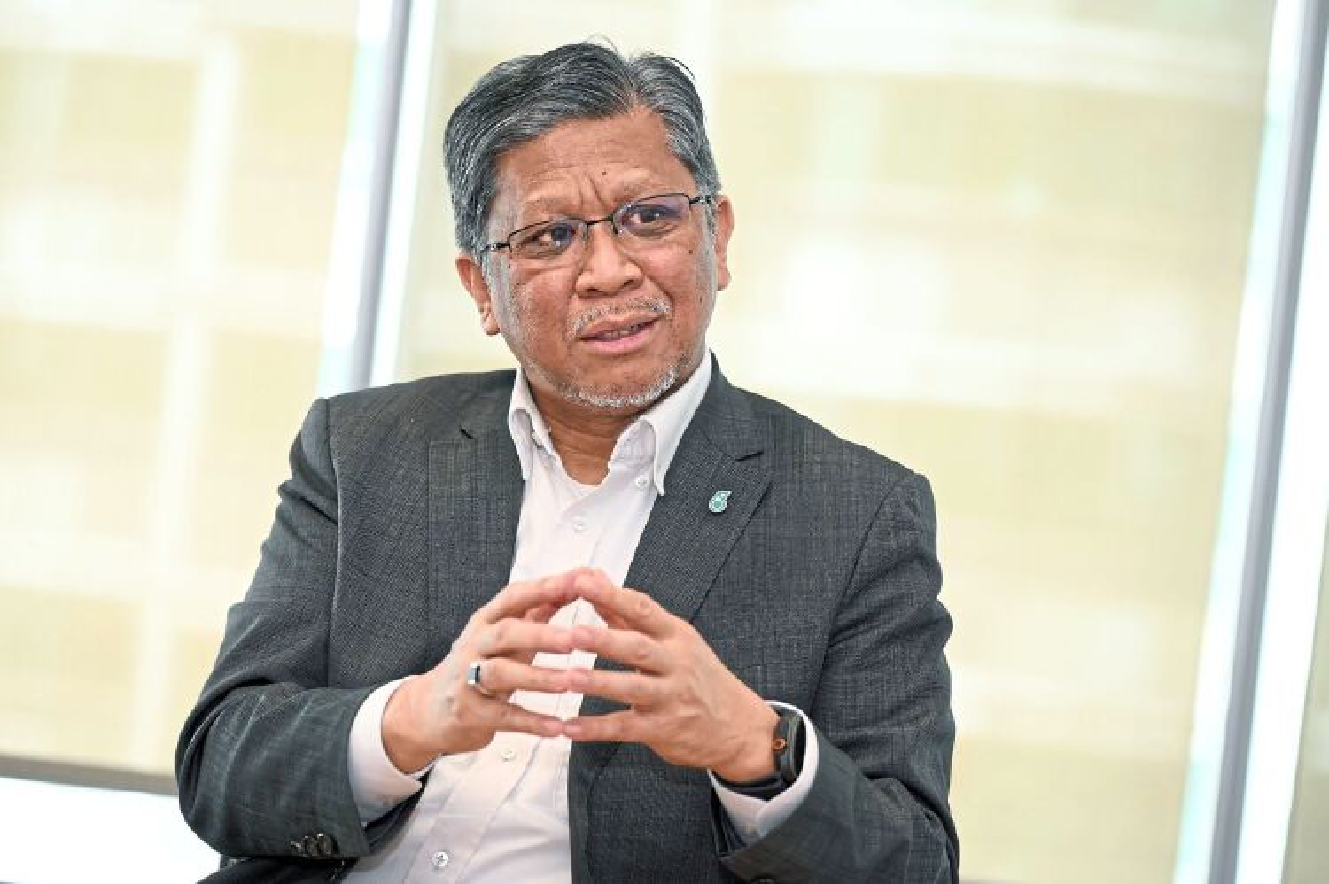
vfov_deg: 12.4
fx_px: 4058
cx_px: 664
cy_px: 442
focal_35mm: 110
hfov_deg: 18.6
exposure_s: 1/160
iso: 1250
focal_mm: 110
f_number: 4
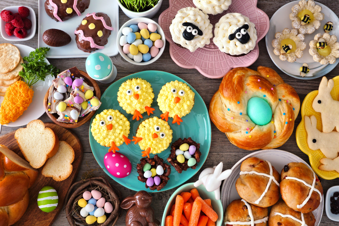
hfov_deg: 46.4
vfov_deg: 31.9
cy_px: 113
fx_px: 395
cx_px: 170
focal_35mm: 42
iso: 100
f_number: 16
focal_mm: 28
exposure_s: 2.5
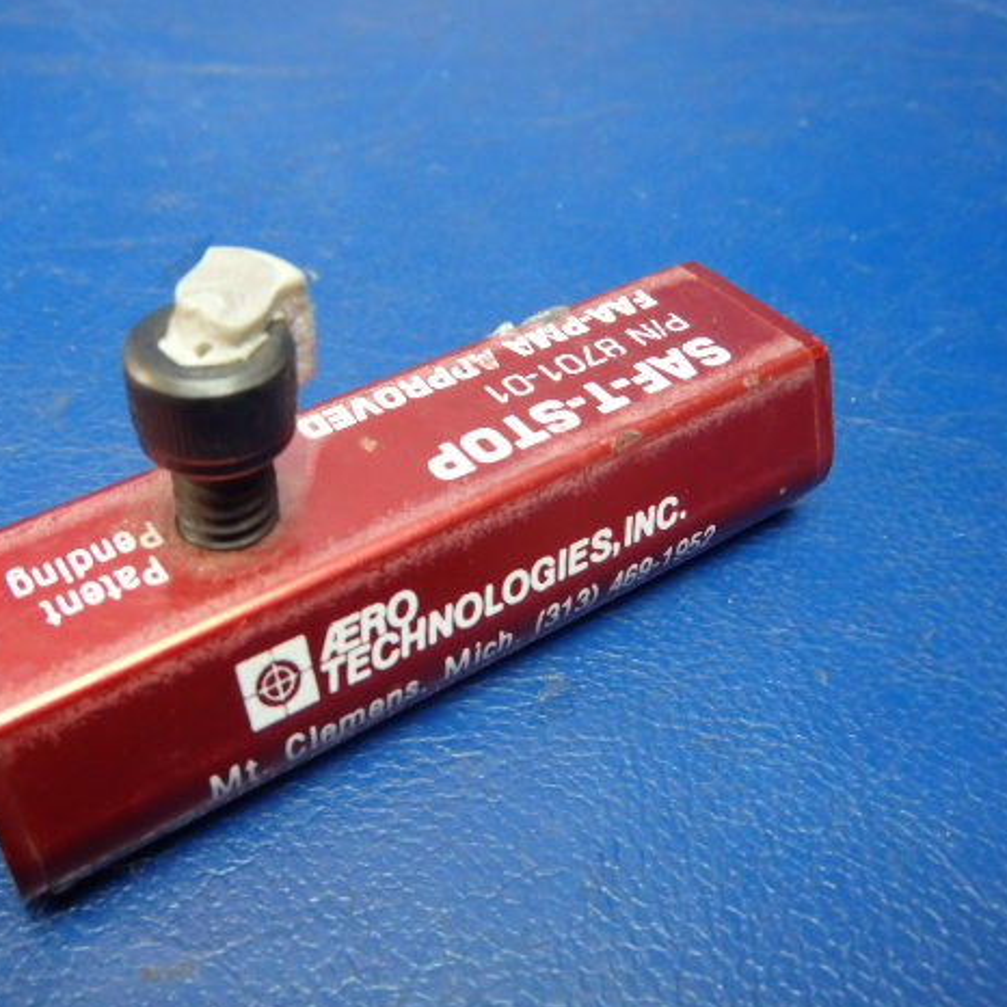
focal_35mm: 34
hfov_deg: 47.6
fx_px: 1119
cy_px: 501
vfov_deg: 48.5
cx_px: 331
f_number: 3.9
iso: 640
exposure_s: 1/30
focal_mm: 5
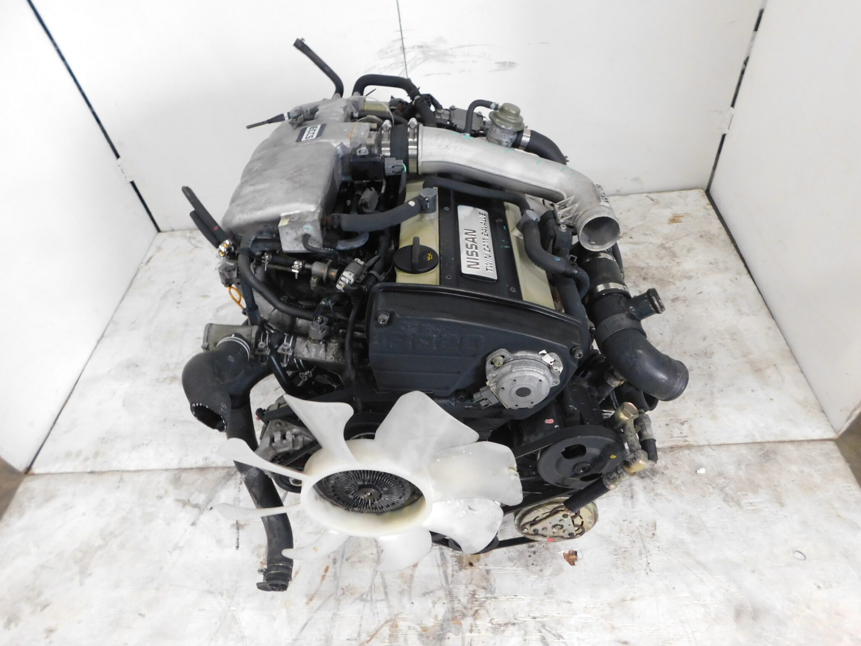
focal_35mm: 23
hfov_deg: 73.9
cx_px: 430
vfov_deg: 58.9
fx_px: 572
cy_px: 323
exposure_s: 1/15
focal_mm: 4
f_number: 3
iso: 400
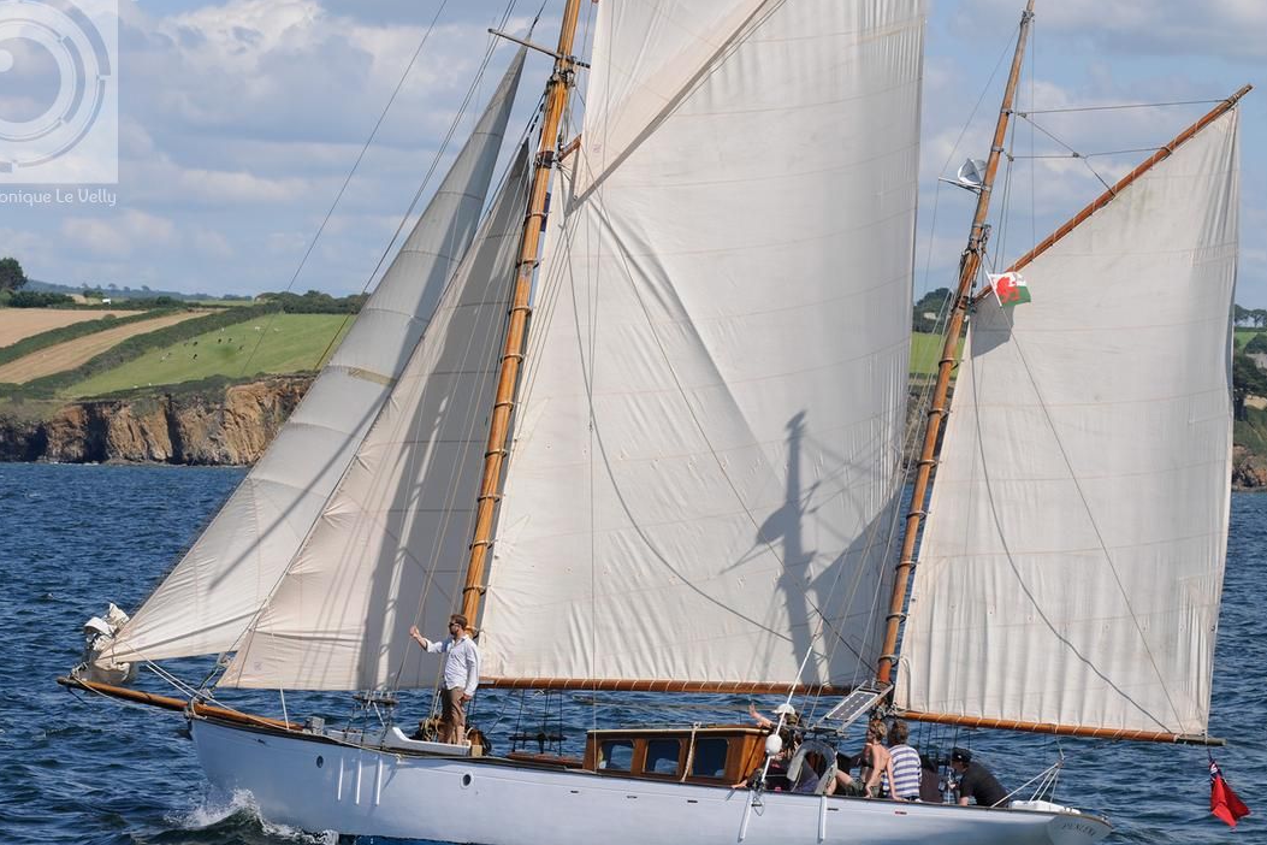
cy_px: 421
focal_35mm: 171
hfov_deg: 12.0
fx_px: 6018
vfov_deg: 8.0
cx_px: 602
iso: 200
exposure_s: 1/400
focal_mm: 100
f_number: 11
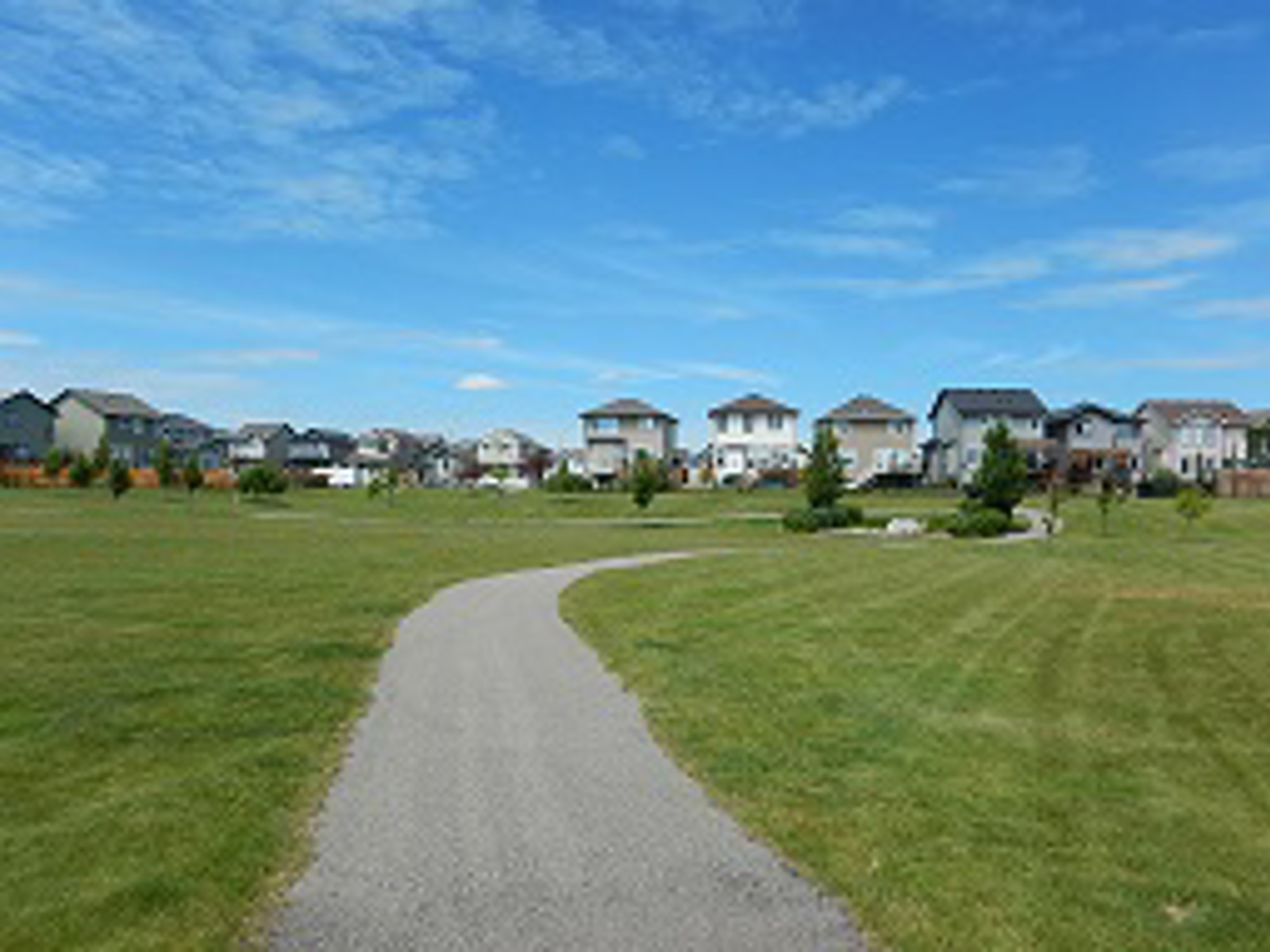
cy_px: 476
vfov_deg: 48.2
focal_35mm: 29
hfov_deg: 61.7
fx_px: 1064
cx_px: 635
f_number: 4.1
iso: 125
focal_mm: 5.1
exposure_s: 1/1000
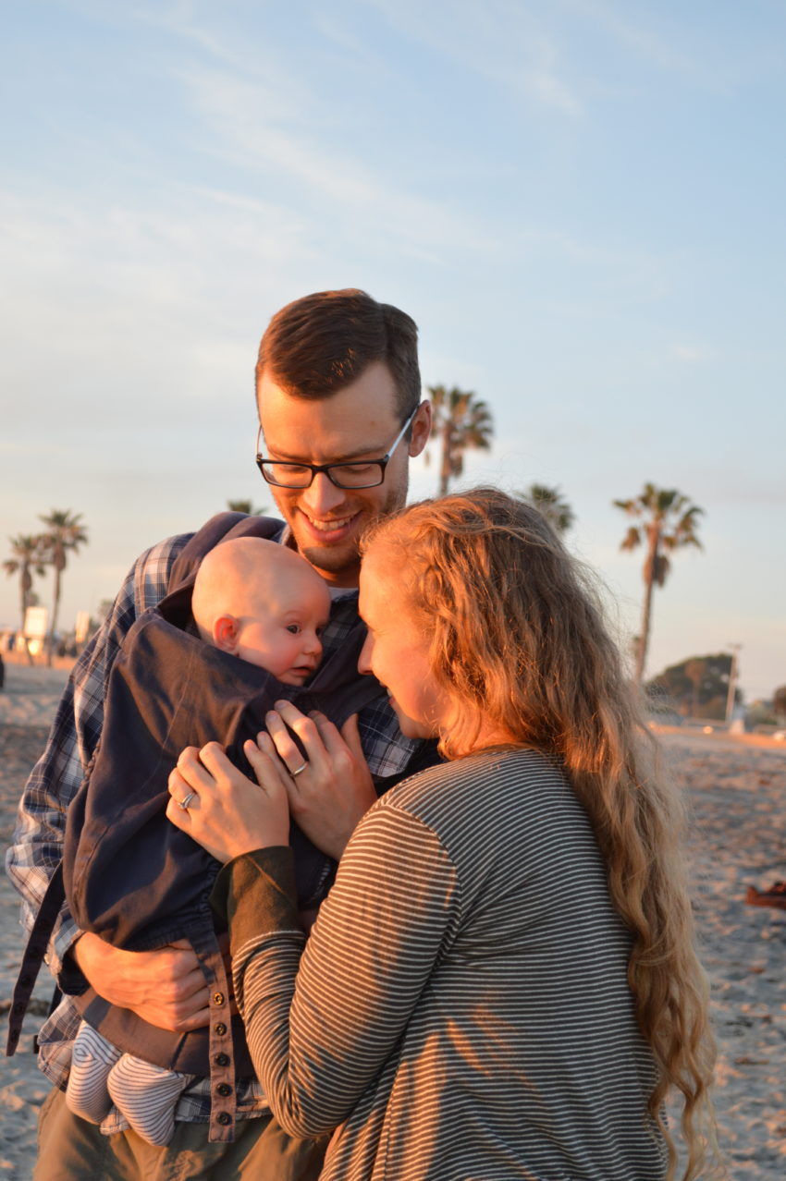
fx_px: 2165
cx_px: 393
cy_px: 590
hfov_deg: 20.6
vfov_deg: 30.5
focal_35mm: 66
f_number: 5.6
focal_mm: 44
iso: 400
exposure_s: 1/125
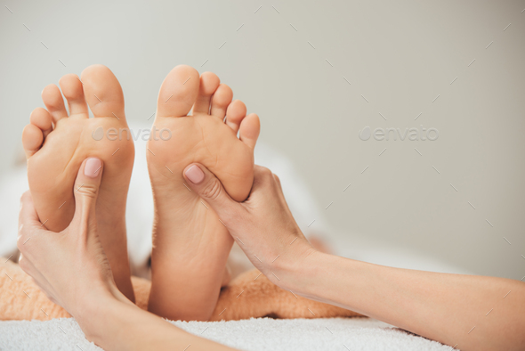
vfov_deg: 10.2
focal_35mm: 135
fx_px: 1970
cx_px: 262
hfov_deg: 15.2
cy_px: 176
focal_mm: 135
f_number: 4
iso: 80
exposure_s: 1/200
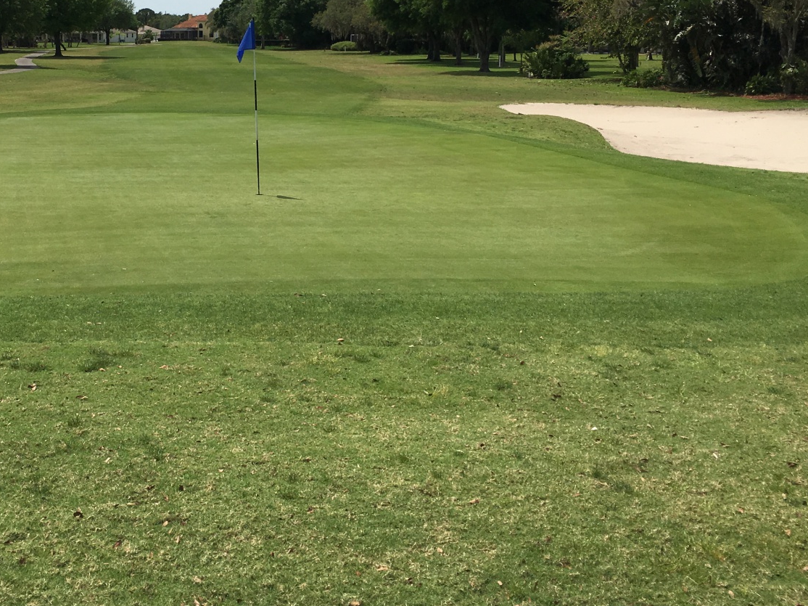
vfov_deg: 28.6
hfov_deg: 37.1
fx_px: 1167
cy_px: 144
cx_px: 189
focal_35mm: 50
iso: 25
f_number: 2.2
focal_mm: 4.15
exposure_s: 1/3205
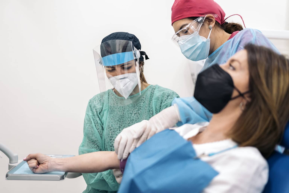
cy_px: 96
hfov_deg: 54.4
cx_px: 144
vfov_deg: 37.9
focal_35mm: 35
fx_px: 281
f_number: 1.8
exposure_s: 1/200
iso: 320
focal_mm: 35
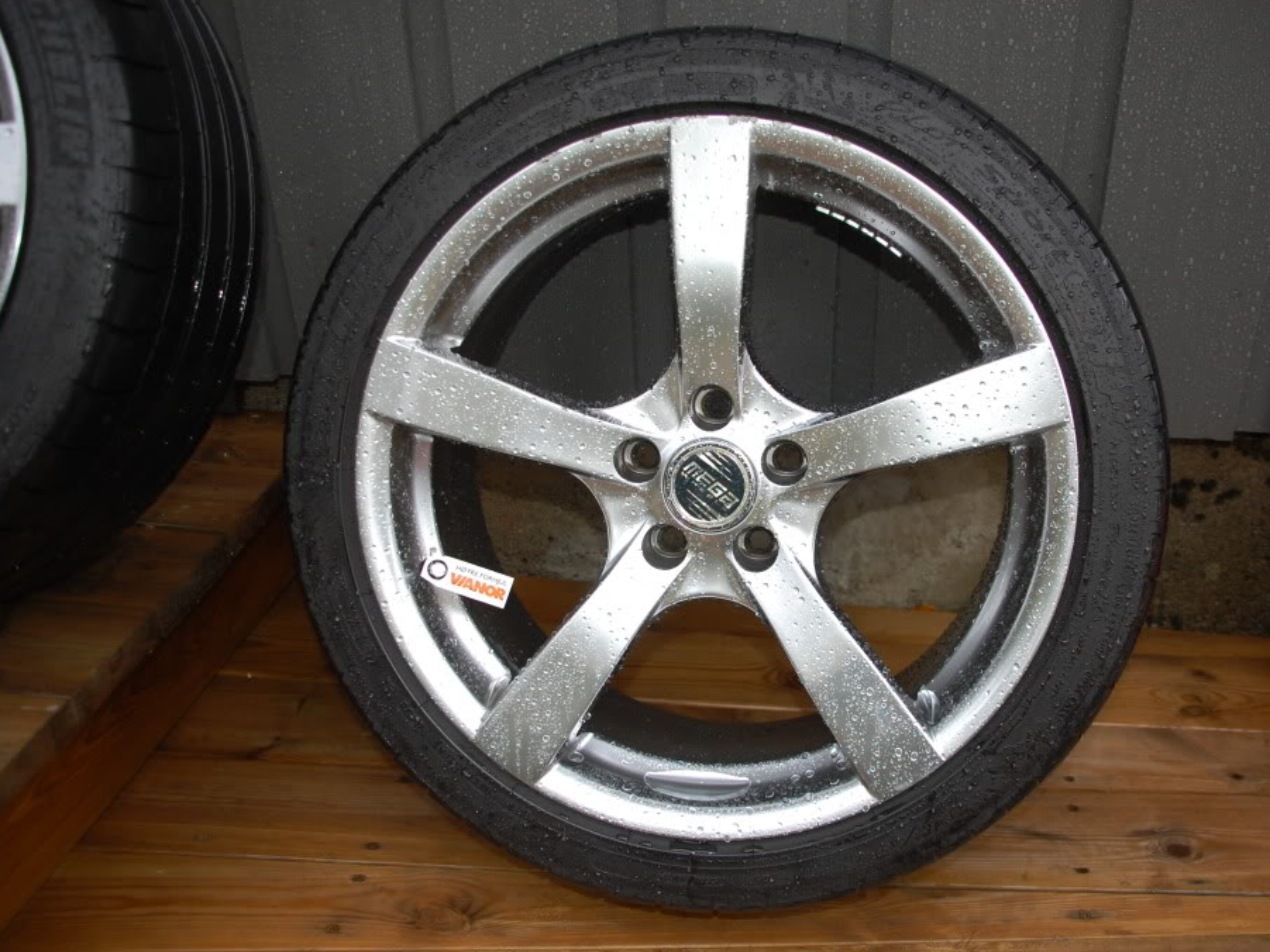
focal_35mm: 36
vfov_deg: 39.7
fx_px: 1321
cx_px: 708
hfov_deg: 51.2
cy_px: 475
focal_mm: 22
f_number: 4
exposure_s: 1/60
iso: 400
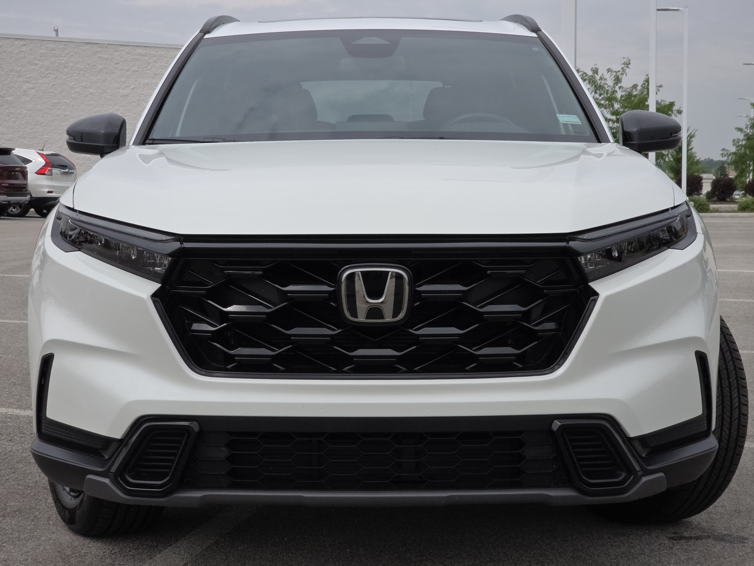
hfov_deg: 28.2
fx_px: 1503
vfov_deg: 21.3
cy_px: 283
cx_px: 377
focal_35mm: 69
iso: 50
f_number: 2.4
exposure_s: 1/2752
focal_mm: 7.9
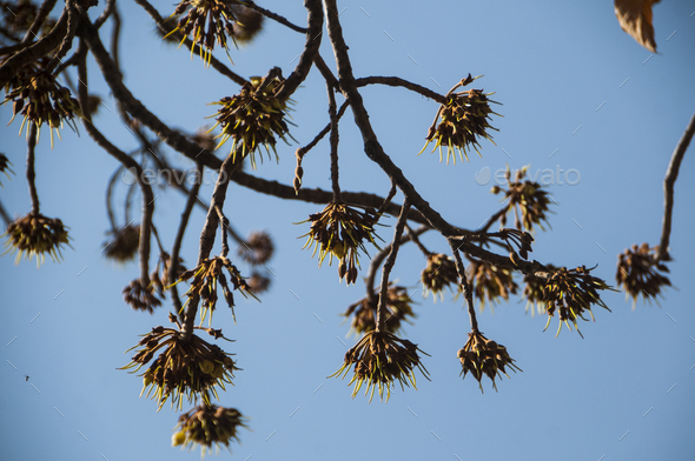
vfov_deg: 7.6
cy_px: 230
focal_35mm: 180
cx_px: 348
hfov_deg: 11.4
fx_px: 3471
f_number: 5.3
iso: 160
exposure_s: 1/1250
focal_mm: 120
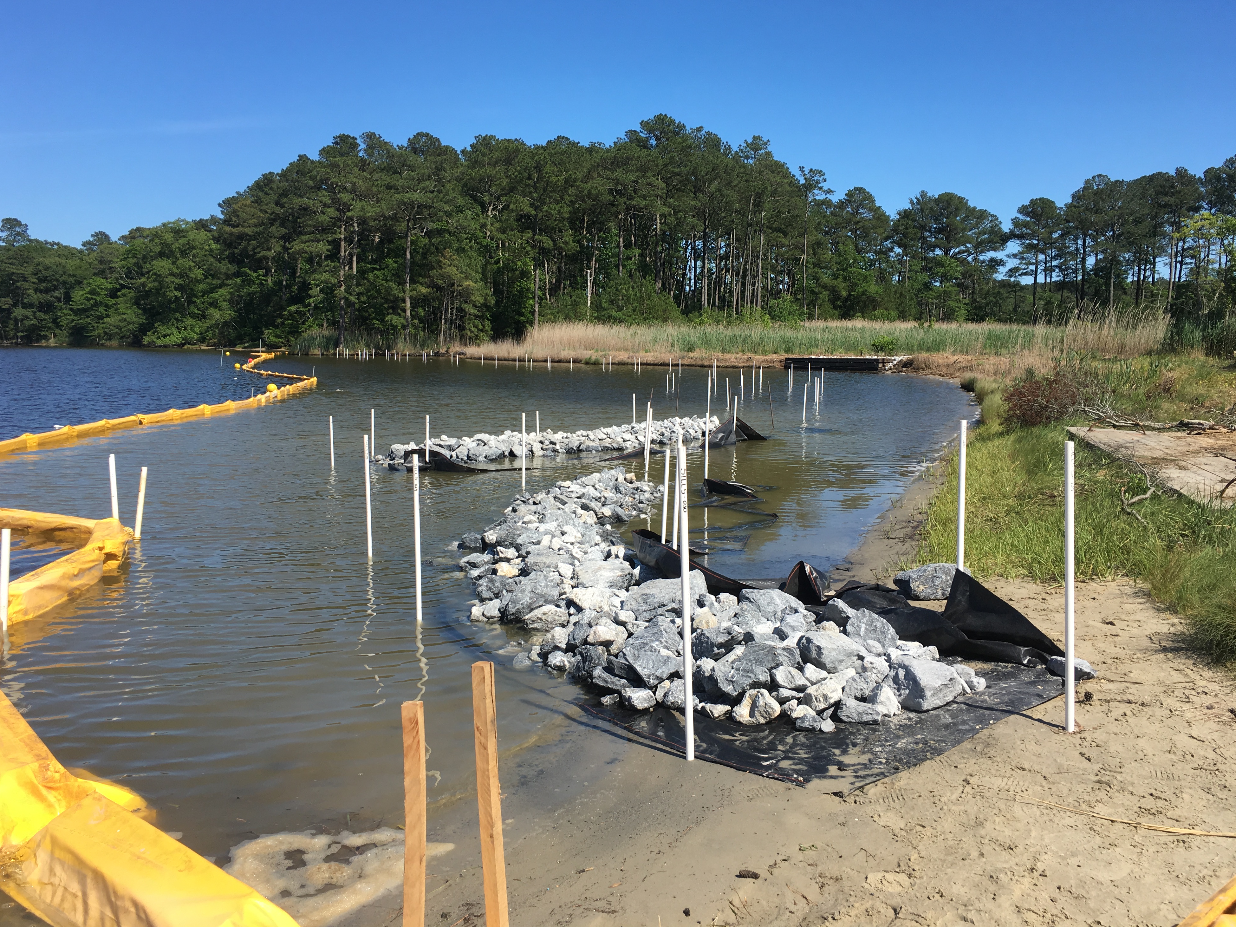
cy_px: 449
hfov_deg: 60.0
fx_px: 1071
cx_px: 601
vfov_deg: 46.8
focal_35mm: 30
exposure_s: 1/1326
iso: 25
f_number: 2.2
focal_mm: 4.15
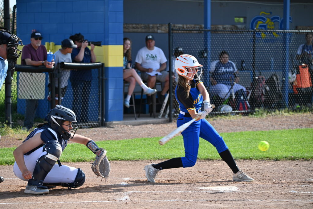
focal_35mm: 151
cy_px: 104
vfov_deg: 9.1
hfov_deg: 13.6
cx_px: 156
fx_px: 1313
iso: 400
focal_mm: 150
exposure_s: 1/1250
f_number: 6.3
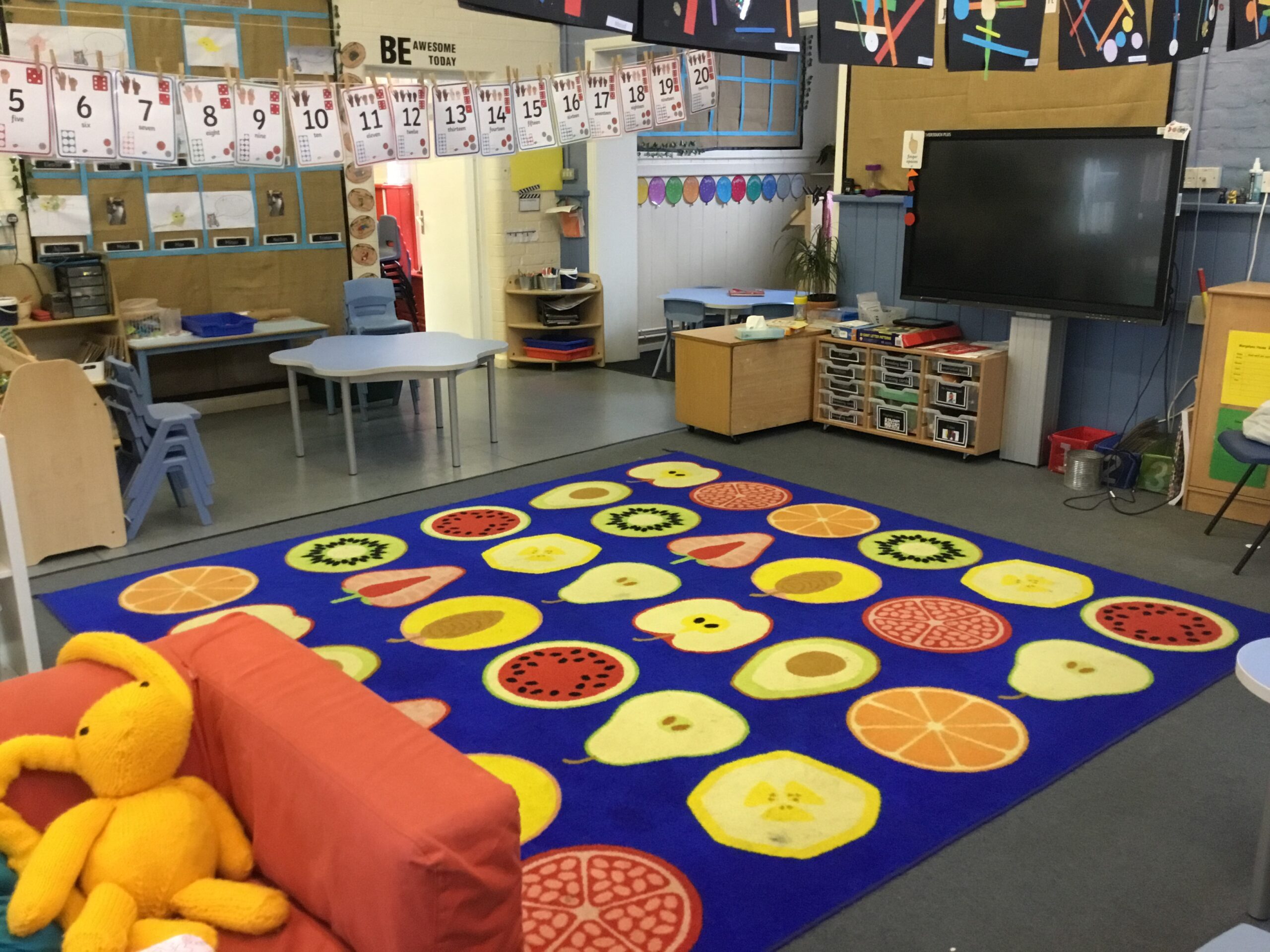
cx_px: 635
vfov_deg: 45.4
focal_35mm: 31
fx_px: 1137
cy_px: 476
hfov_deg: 58.4
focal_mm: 3.3
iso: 200
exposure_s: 1/33
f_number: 2.4
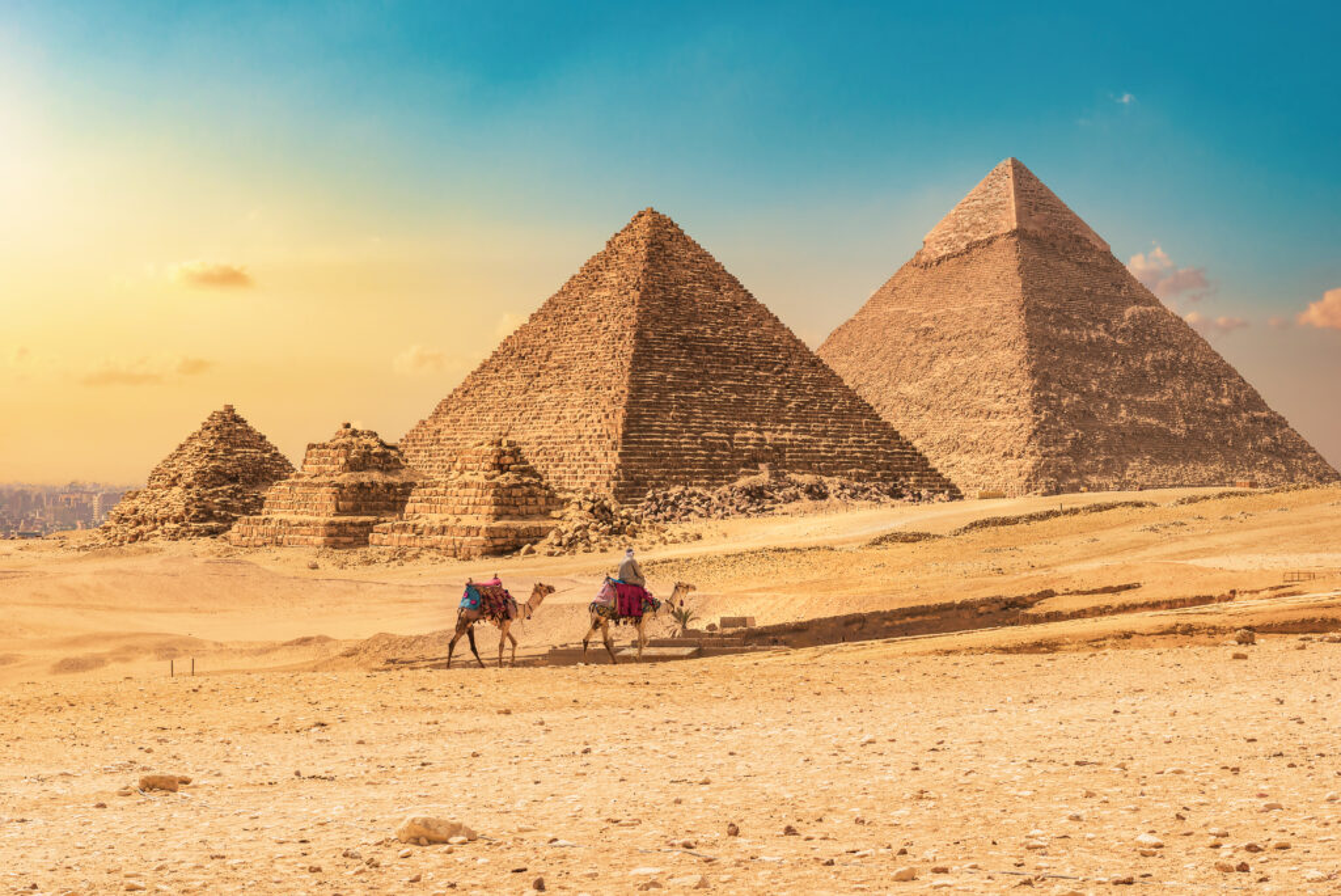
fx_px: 2609
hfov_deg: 28.8
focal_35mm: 70
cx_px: 670
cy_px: 448
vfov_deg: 19.5
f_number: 11
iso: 100
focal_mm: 70
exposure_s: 1/320
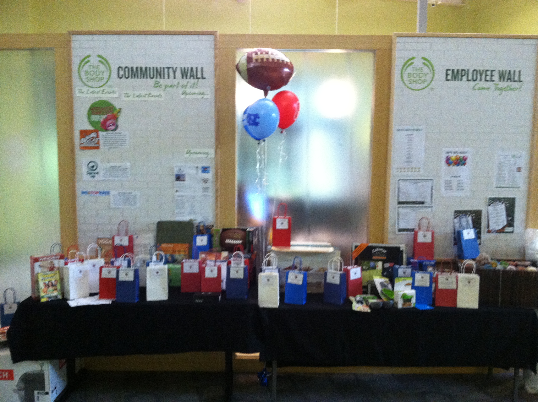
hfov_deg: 52.7
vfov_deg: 40.6
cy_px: 201
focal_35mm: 35
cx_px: 269
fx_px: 543
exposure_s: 1/15
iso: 400
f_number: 2.8
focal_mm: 3.85
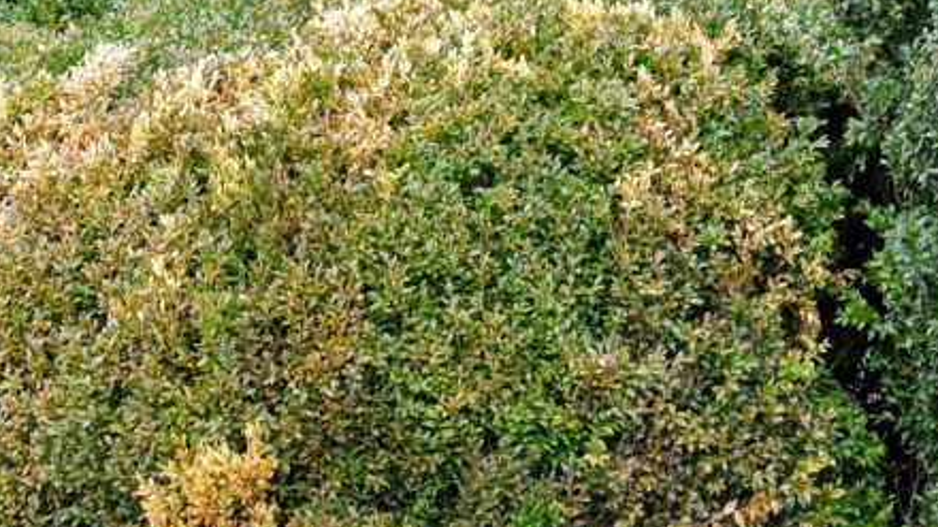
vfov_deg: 5.8
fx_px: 5221
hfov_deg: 10.2
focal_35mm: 210
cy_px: 266
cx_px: 117
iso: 100
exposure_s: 1/80
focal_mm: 31.9
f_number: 3.8
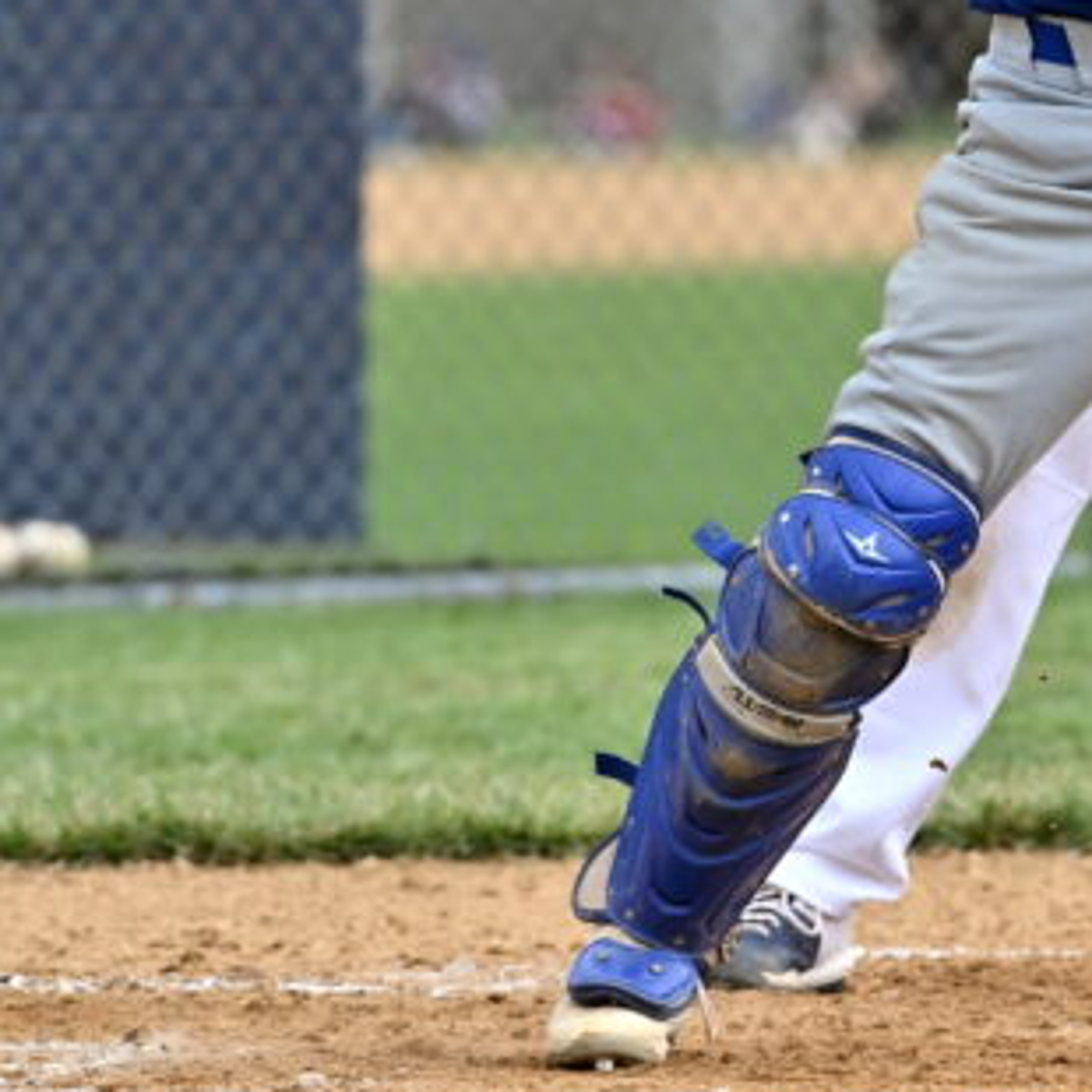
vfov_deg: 1.7
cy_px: -23
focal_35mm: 1012
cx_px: 1011
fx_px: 36119
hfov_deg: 1.7
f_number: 6.3
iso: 640
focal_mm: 360
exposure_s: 1/1250
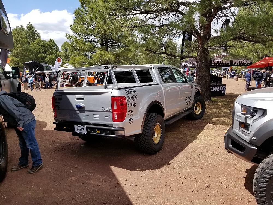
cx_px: 136
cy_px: 102
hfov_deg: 67.3
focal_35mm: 26
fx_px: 205
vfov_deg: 53.1
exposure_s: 1/1632
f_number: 1.7
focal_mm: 4.25
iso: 50
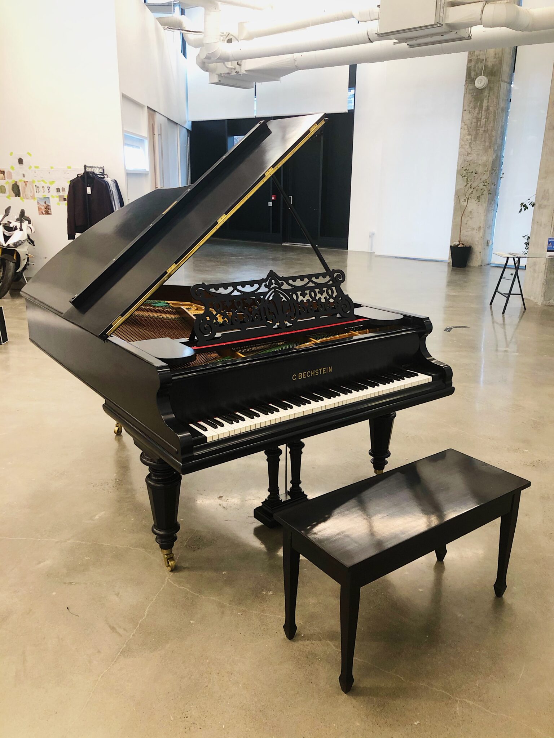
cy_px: 369
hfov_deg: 49.7
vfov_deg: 63.4
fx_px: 597
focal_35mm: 28
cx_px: 277
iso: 32
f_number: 1.8
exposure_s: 1/24
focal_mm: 3.99
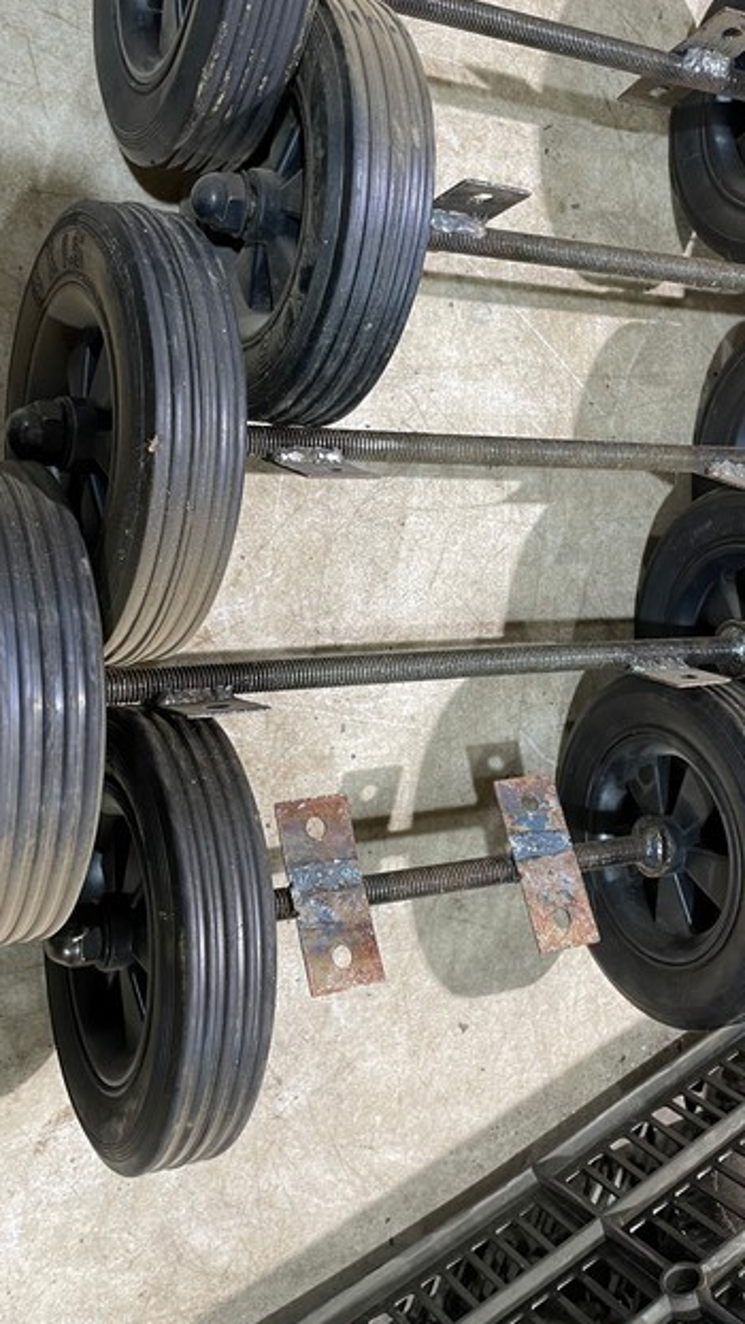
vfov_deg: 56.2
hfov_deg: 33.6
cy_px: 530
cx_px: 436
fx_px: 1229
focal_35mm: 35
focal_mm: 4.2
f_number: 1.6
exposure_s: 1/50
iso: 80
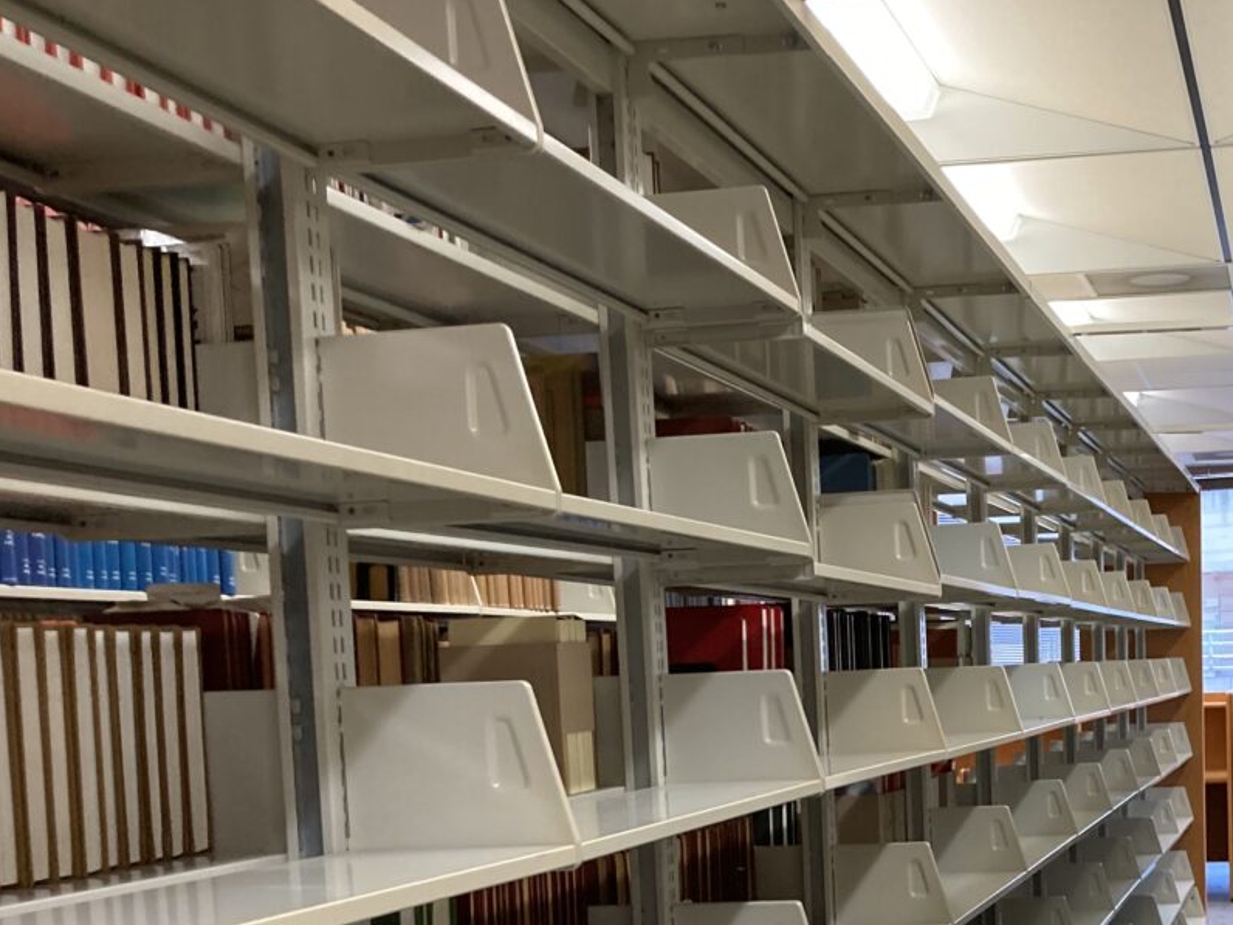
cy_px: 826
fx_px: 1923
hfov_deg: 34.4
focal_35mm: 54
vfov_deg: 26.2
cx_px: 988
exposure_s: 1/60
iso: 200
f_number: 1.8
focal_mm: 3.99
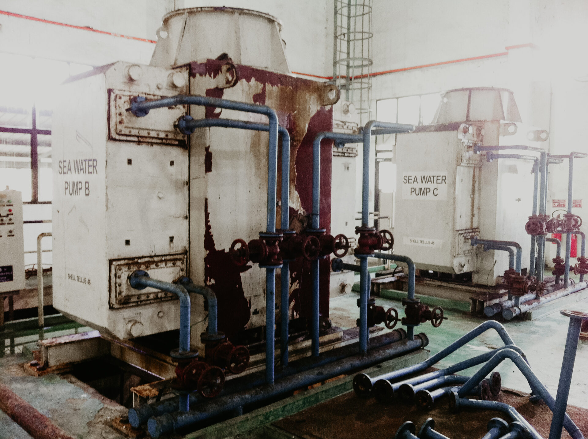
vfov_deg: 40.6
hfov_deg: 52.7
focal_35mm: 35
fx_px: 594
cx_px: 294
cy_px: 220
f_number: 2.8
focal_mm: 3.85
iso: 160
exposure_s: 1/15
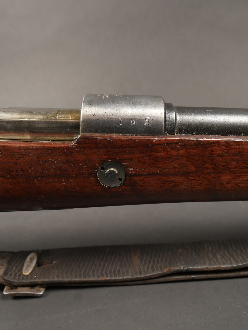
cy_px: 165
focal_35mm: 24
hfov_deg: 56.8
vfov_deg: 71.6
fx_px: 229
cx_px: 124
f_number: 5.6
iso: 200
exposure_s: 1/160
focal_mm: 12
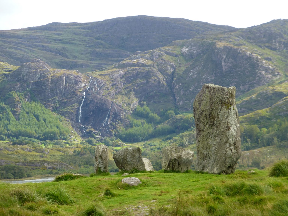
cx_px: 144
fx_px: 1656
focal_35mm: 199
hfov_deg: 9.9
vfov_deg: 7.5
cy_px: 108
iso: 100
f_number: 5.5
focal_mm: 35.6
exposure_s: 1/200
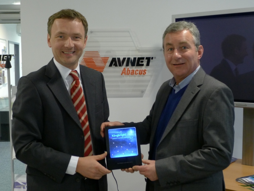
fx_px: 367
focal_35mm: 50
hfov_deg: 38.2
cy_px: 96
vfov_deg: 29.1
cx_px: 127
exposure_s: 1/15
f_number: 2.7
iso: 400
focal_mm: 10.7
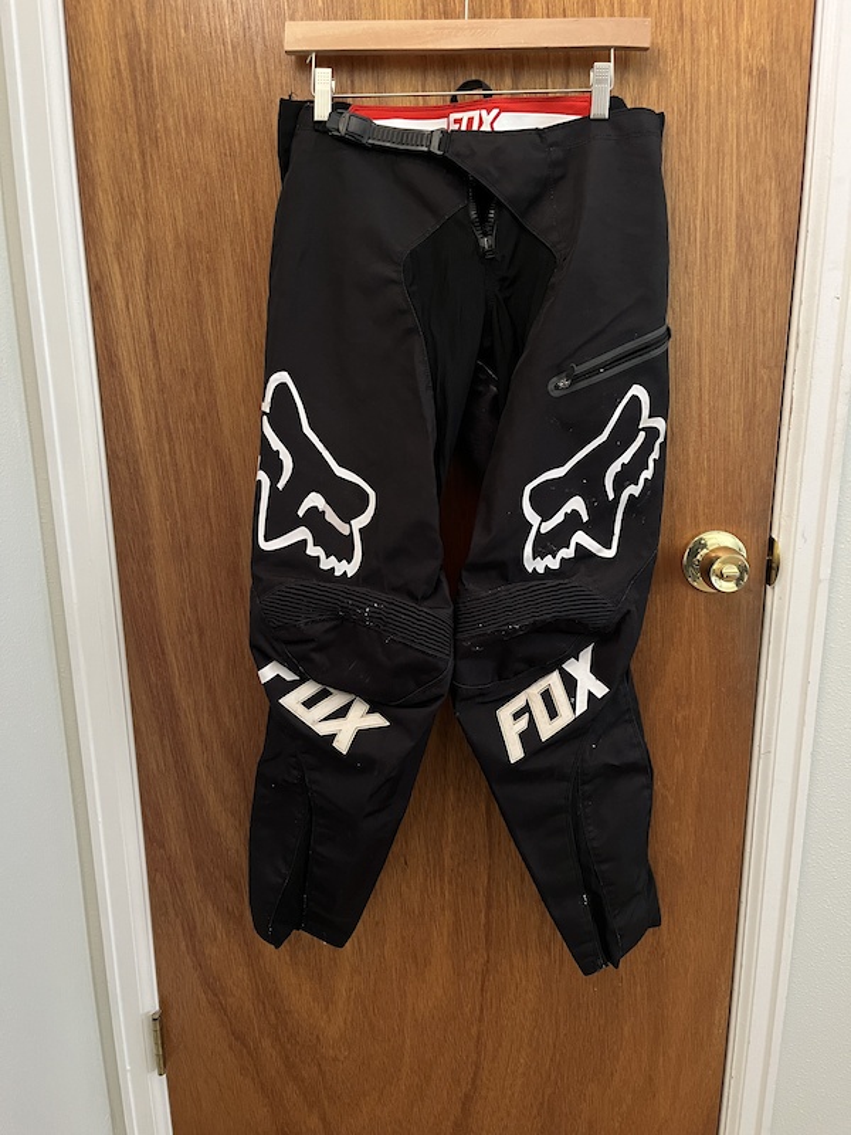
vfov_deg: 67.3
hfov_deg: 53.1
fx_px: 852
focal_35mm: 26
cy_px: 568
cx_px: 426
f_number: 1.6
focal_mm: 5.1
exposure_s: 1/30
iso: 640
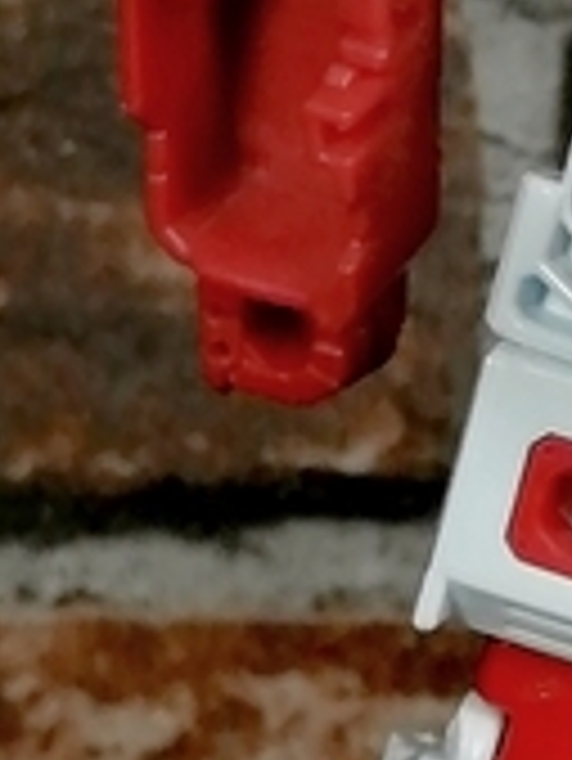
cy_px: 405
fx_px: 4885
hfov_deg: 6.6
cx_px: 955
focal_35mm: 222
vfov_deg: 8.9
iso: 50
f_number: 1.8
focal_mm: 3.62
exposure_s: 1/285
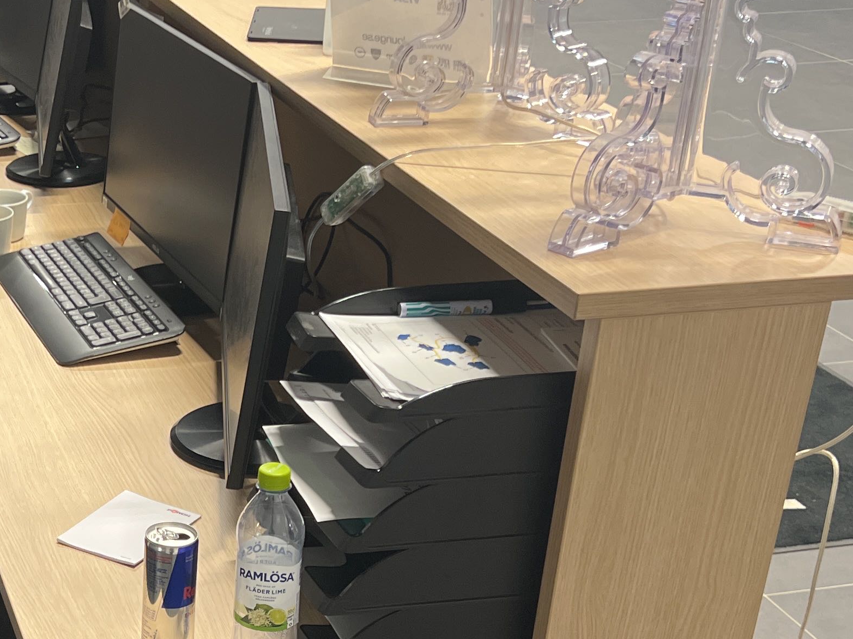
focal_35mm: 67
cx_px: 69
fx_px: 1651
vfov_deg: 21.7
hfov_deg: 27.8
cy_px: 486
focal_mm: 5.7
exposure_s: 1/66
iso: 125
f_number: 1.5
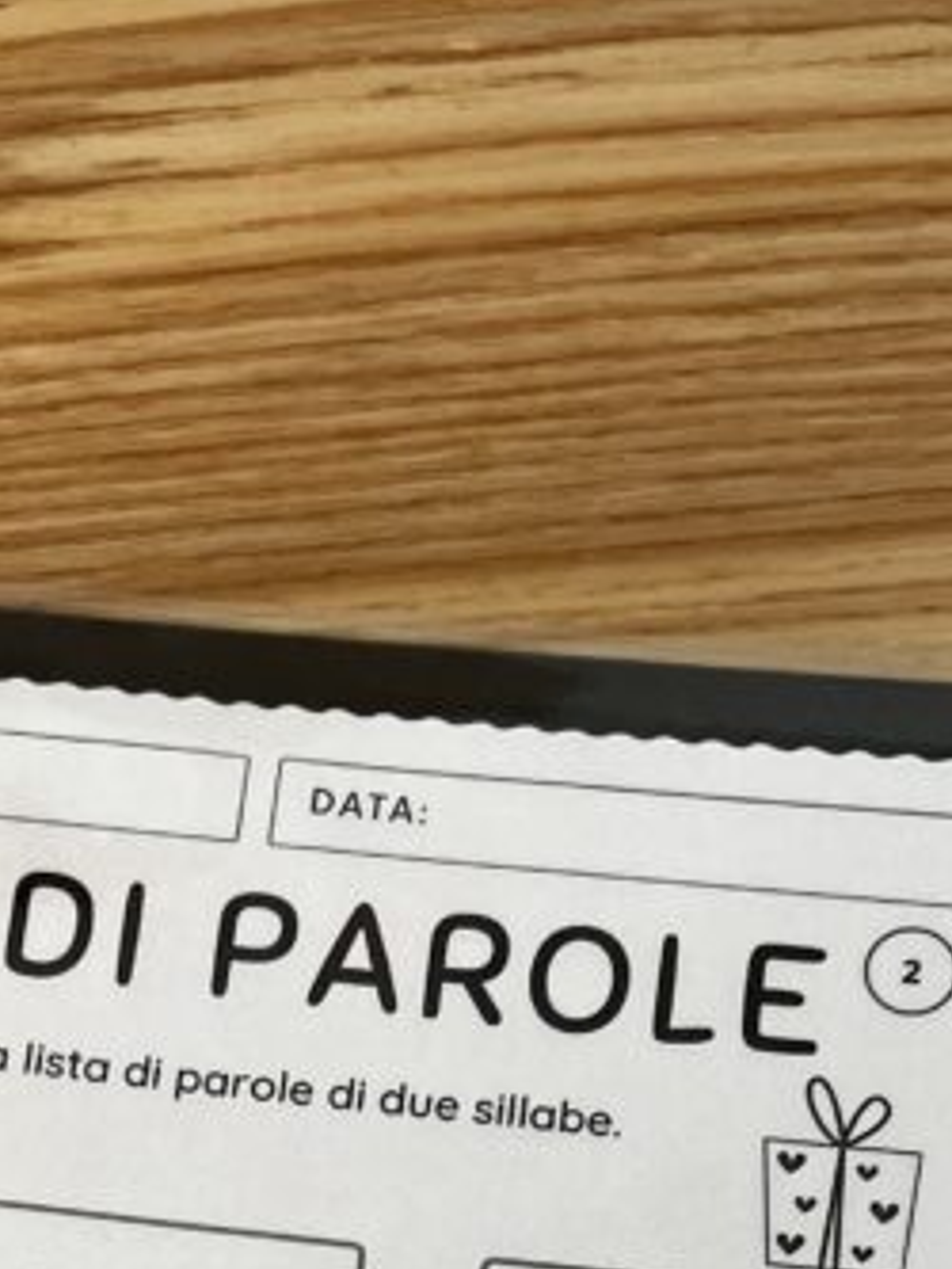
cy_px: 1947
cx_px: 46
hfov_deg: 18.1
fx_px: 2932
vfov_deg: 20.6
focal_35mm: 80
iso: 125
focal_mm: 5.7
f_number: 1.5
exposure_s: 1/112
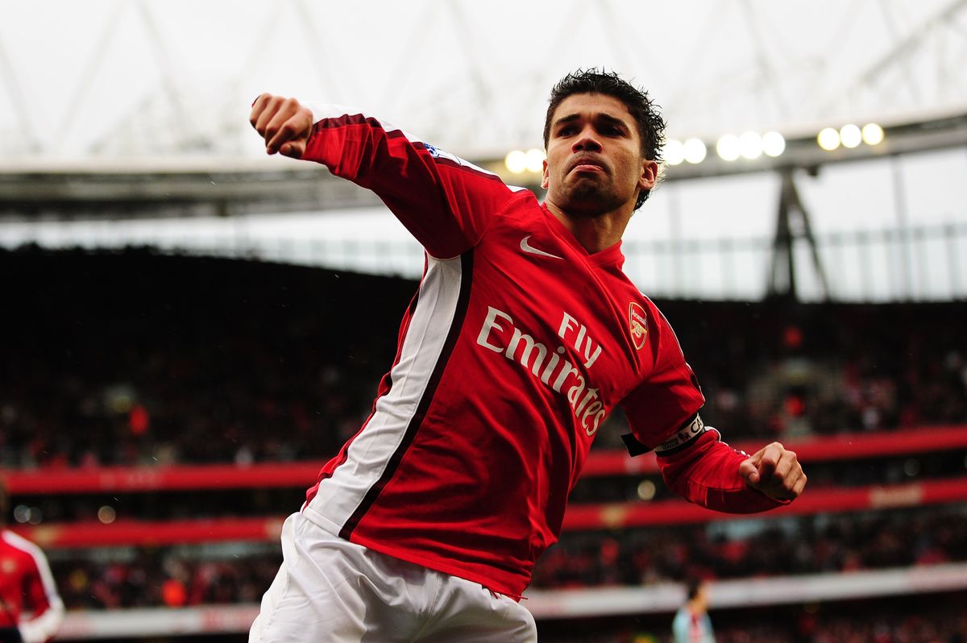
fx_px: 2147
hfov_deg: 25.4
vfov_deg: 17.0
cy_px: 322
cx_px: 484
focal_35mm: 80
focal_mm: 80
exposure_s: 1/1000
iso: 1000
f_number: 2.8
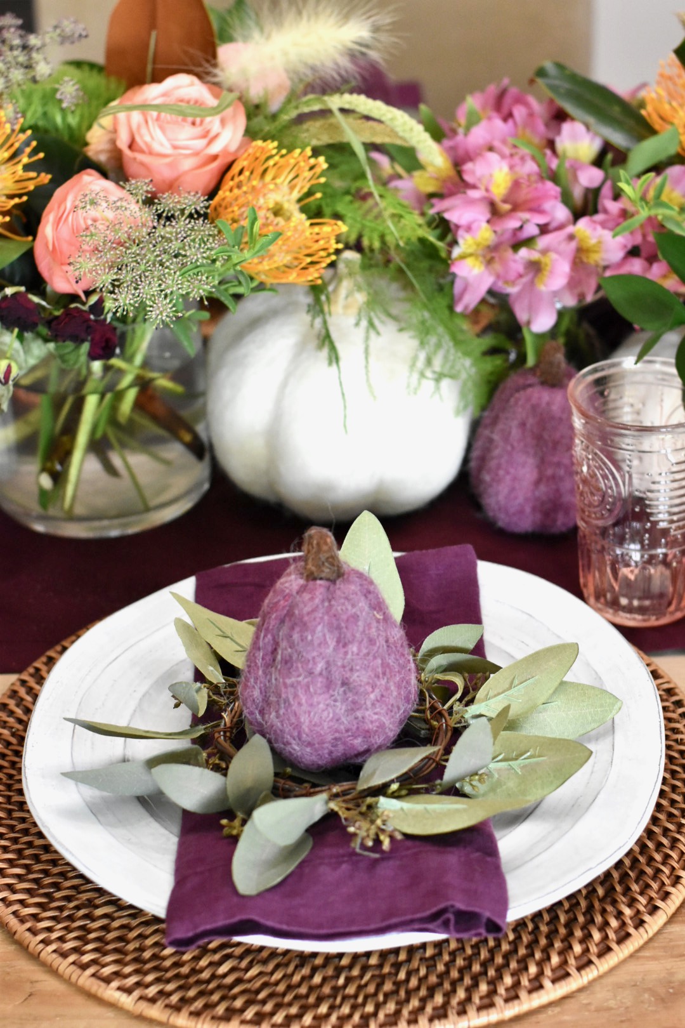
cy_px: 514
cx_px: 342
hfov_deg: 18.2
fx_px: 2140
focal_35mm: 75
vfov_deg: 27.0
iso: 2500
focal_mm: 50
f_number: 2.5
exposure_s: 1/125
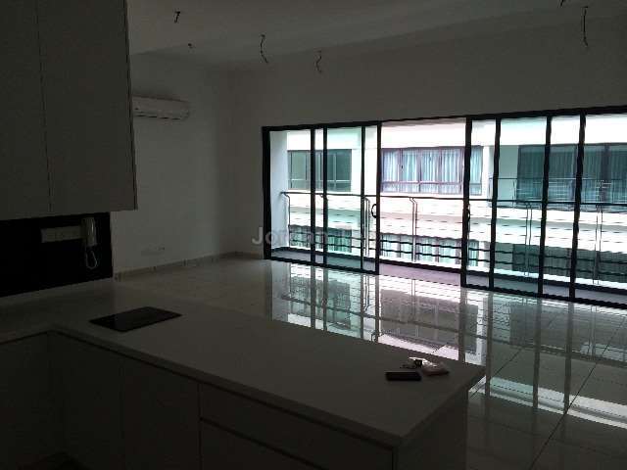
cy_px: 235
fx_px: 543
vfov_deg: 46.8
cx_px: 314
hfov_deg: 60.0
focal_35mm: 30
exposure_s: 1/363
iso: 32
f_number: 2.2
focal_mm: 4.12
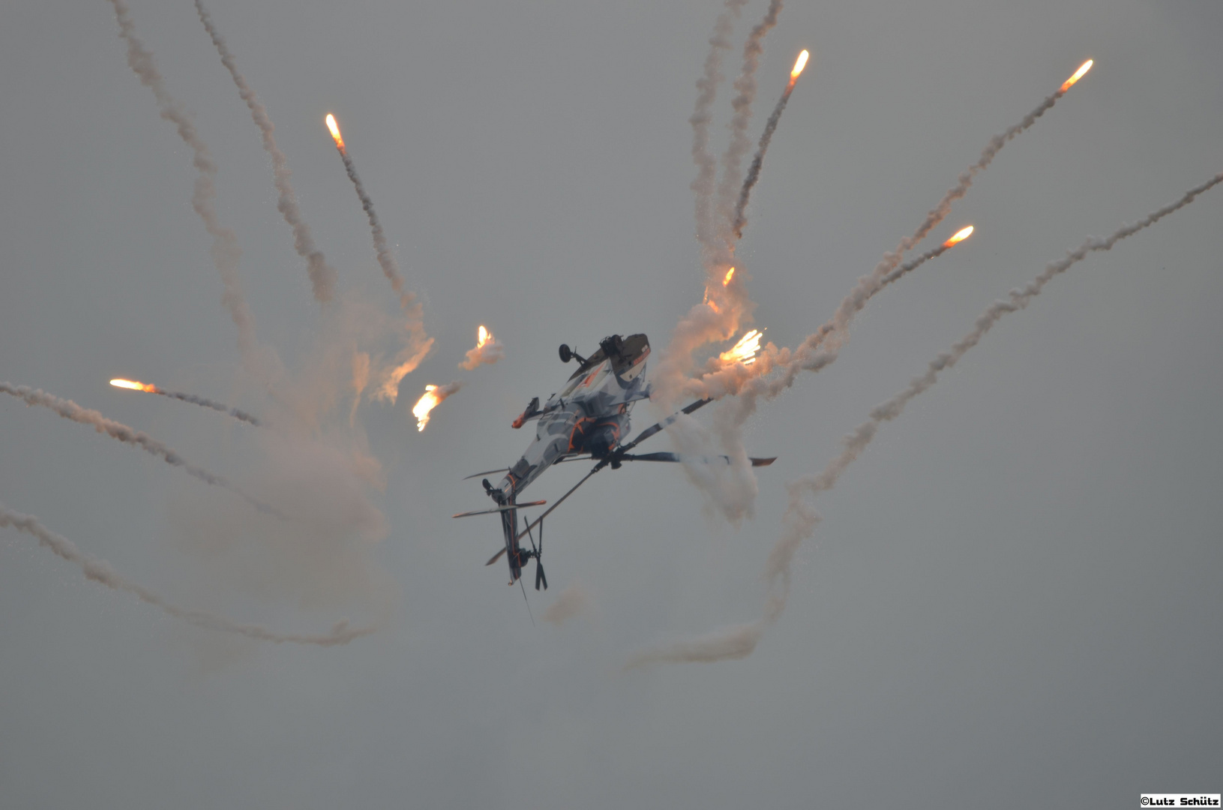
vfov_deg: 1.8
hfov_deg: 2.8
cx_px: 612
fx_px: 25424
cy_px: 405
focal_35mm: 750
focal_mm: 500
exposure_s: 1/1600
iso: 100
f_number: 7.1
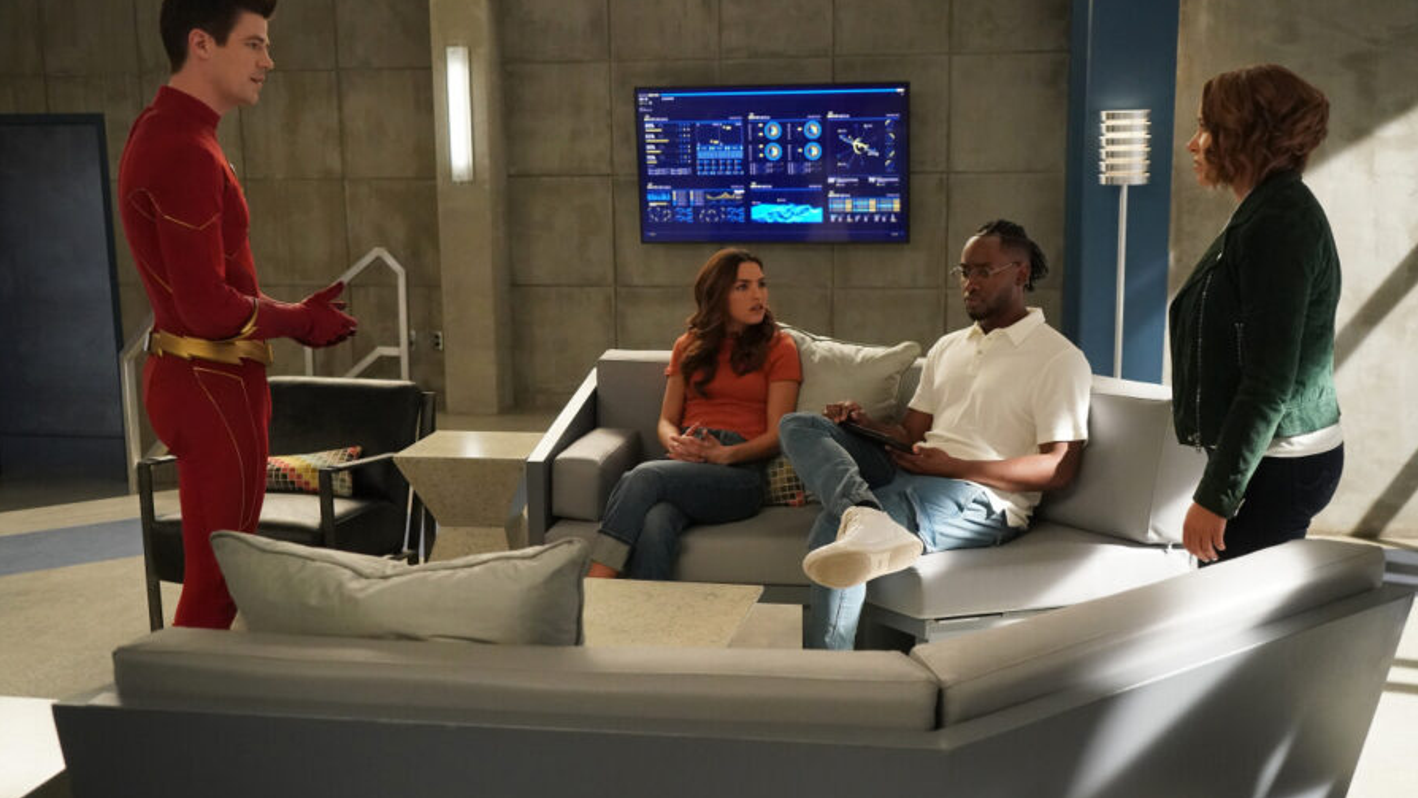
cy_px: 446
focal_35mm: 39
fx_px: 1466
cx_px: 711
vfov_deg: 30.4
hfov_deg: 51.6
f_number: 4.5
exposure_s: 1/80
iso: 6400
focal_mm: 37
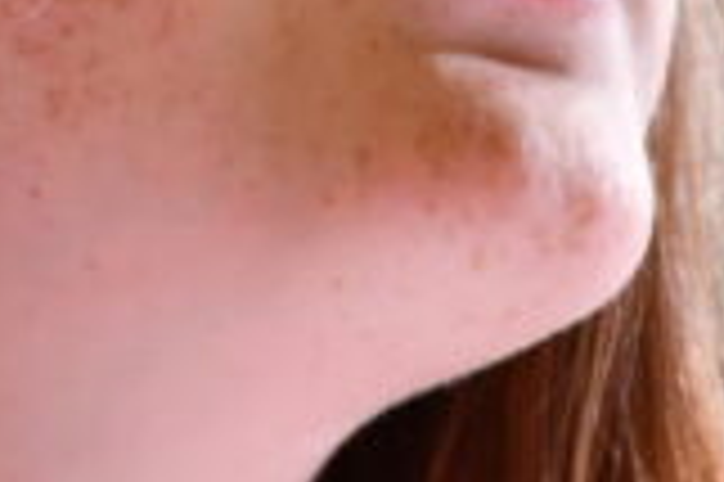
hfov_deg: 0.9
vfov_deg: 0.6
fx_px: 46107
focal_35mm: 2295
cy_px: -354
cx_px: 558
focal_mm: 240
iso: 1600
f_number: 5.3
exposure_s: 1/60
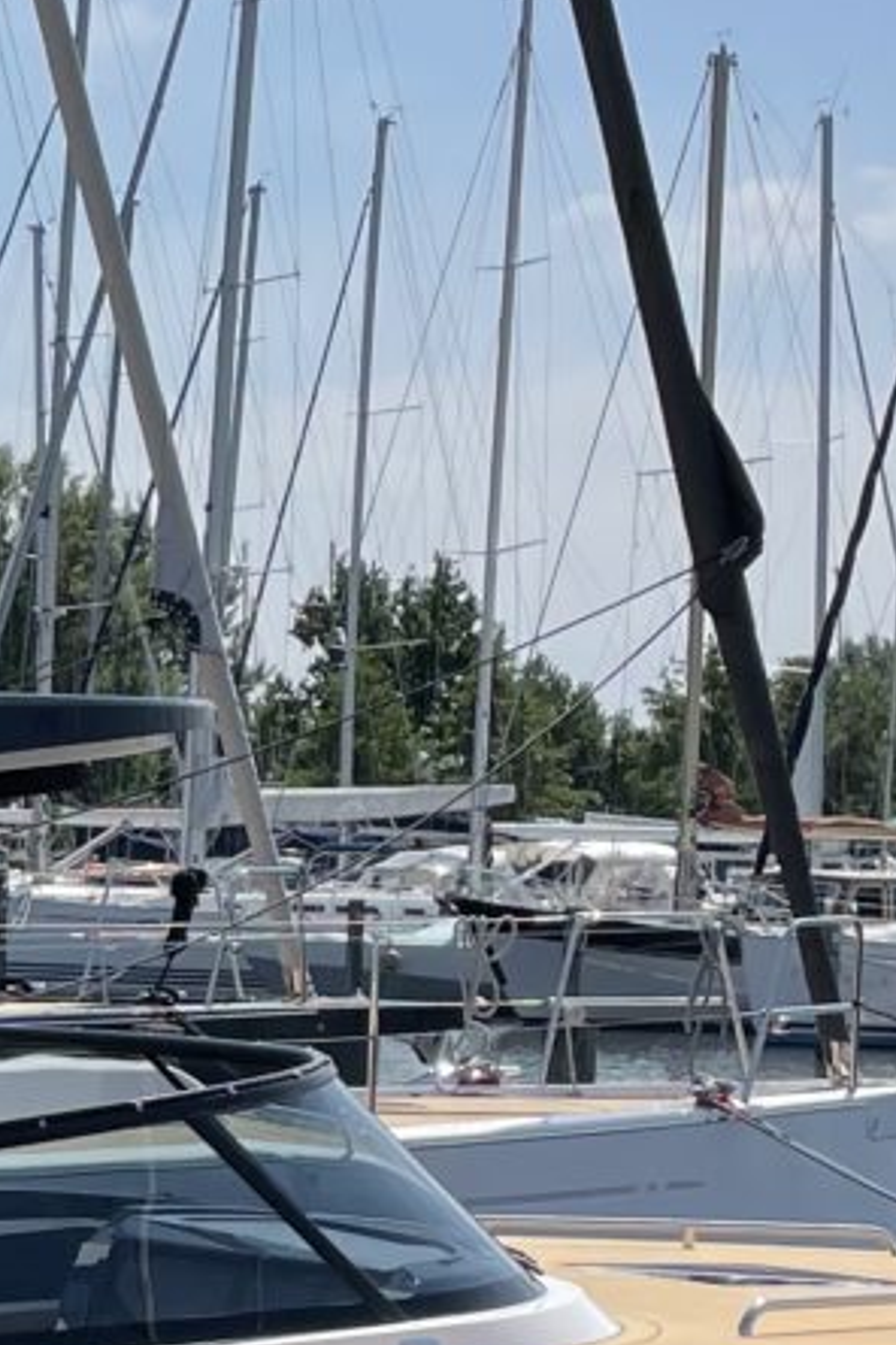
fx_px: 4368
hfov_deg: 10.7
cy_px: 997
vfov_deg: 17.4
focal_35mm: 117
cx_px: -881
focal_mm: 4.2
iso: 32
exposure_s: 1/5291
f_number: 1.6
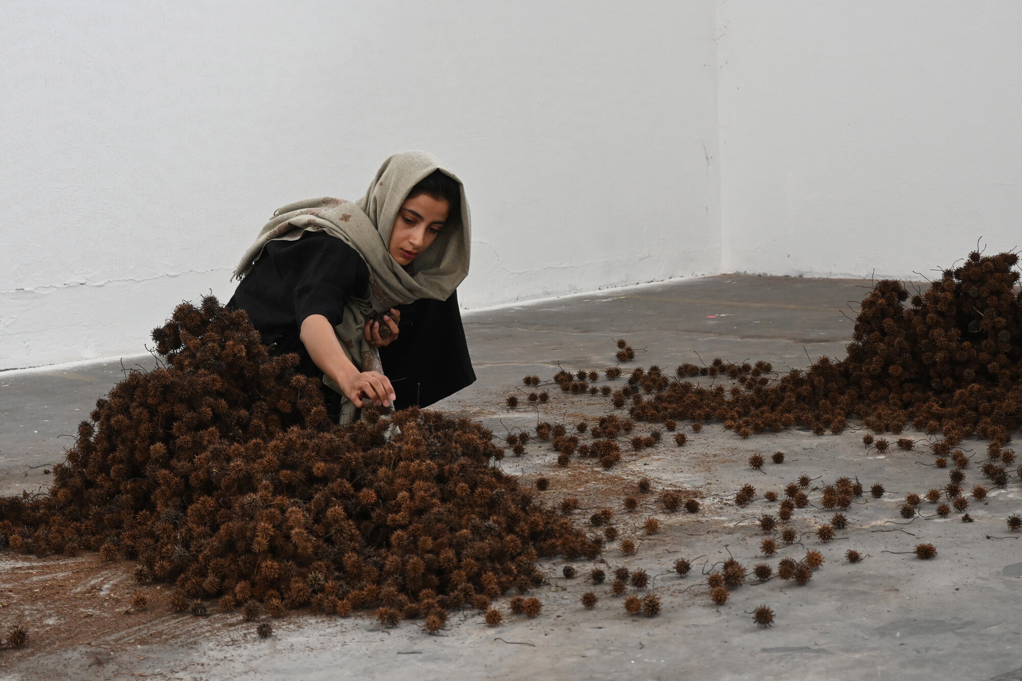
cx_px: 511
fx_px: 1746
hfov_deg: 32.6
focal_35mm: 62
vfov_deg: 22.1
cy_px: 340
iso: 800
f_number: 5.6
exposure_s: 1/125
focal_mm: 41
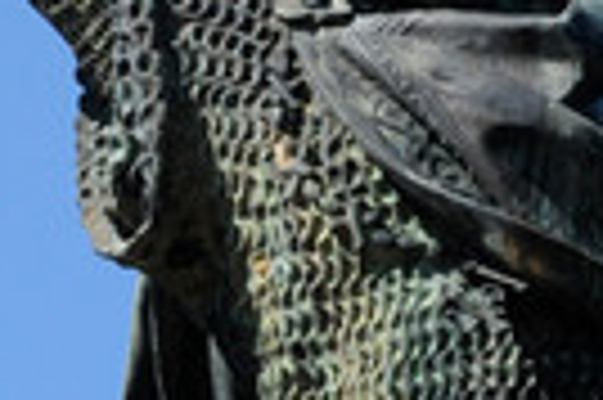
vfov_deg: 2.4
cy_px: 76
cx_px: 1161
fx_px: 9619
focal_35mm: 575
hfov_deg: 3.6
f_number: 10
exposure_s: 1/400
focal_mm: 50
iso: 400
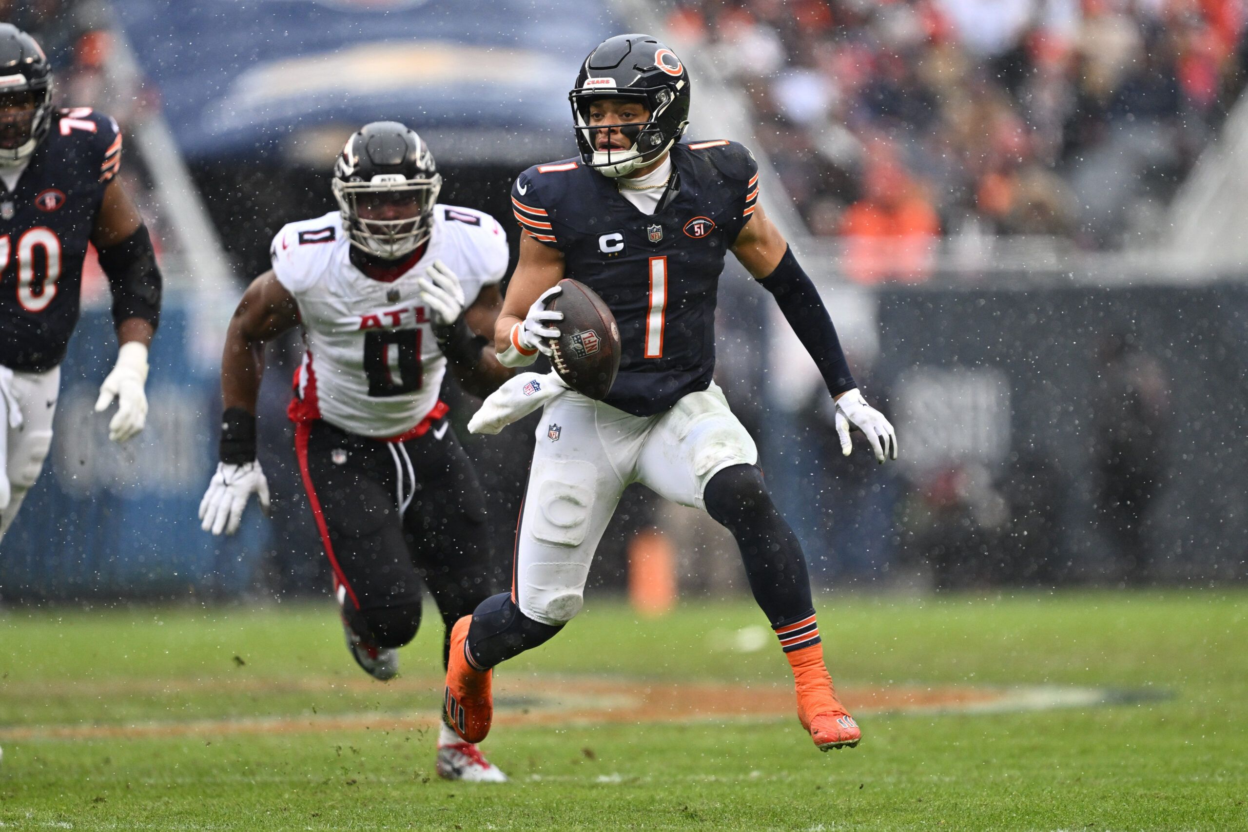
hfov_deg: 5.2
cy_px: 416
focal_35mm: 400
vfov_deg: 3.4
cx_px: 624
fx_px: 13866
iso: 800
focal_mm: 400
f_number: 2.8
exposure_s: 1/3200
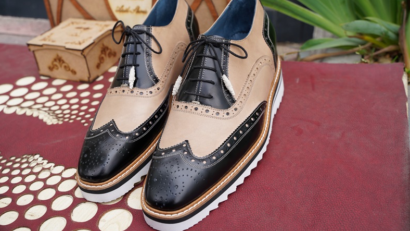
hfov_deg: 54.0
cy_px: 100
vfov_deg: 31.9
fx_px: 402
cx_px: 205
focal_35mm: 37
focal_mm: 35
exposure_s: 1/160
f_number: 5.6
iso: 125
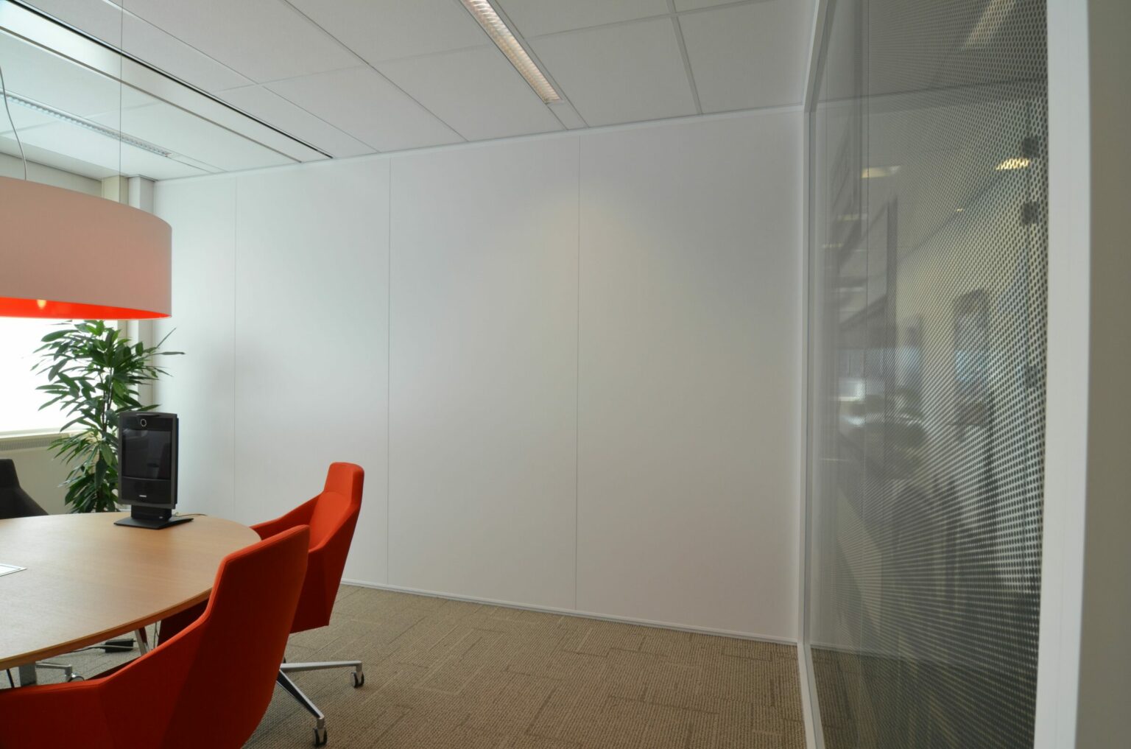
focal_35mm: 18
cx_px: 566
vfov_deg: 67.1
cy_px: 374
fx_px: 564
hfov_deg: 90.1
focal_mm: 12
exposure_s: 1/5
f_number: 10
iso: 320
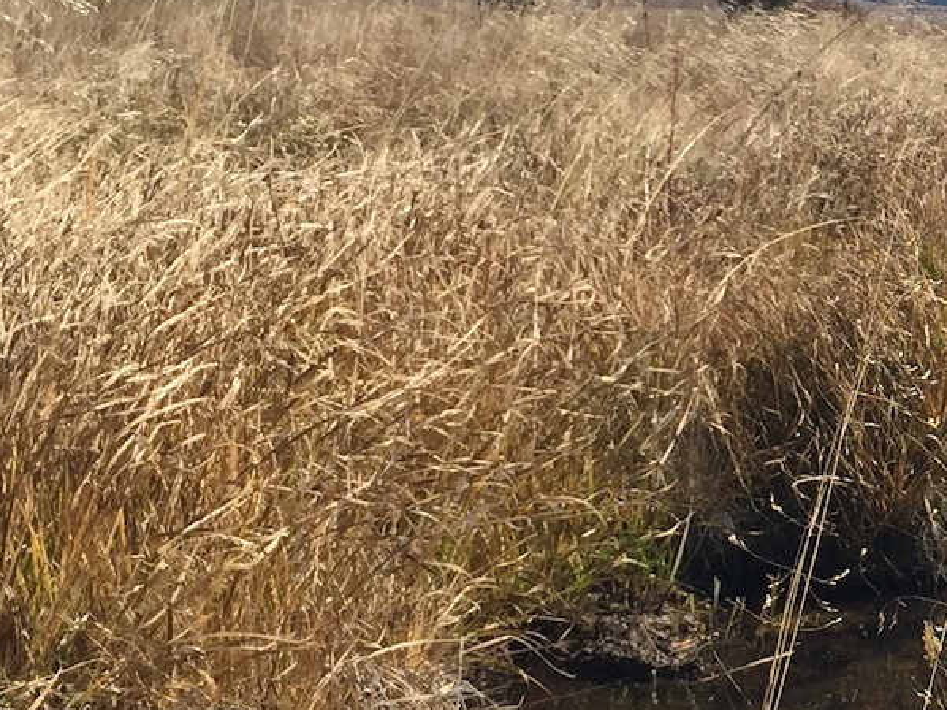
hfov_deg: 18.8
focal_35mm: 97
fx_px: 2653
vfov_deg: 15.2
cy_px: 369
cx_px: 1215
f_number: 2.2
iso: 32
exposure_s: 1/2326
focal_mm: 4.15
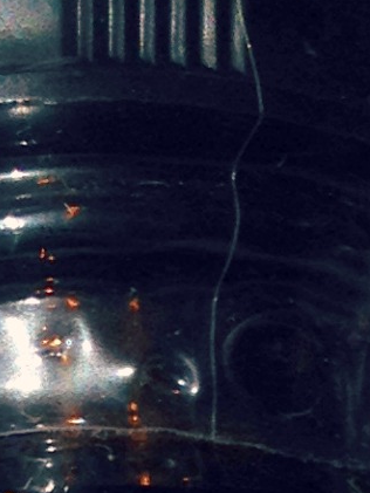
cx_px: 152
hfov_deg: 5.7
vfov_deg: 7.2
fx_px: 3704
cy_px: 1122
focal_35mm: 260
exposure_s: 1/717
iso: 50
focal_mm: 4.28
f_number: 2.4
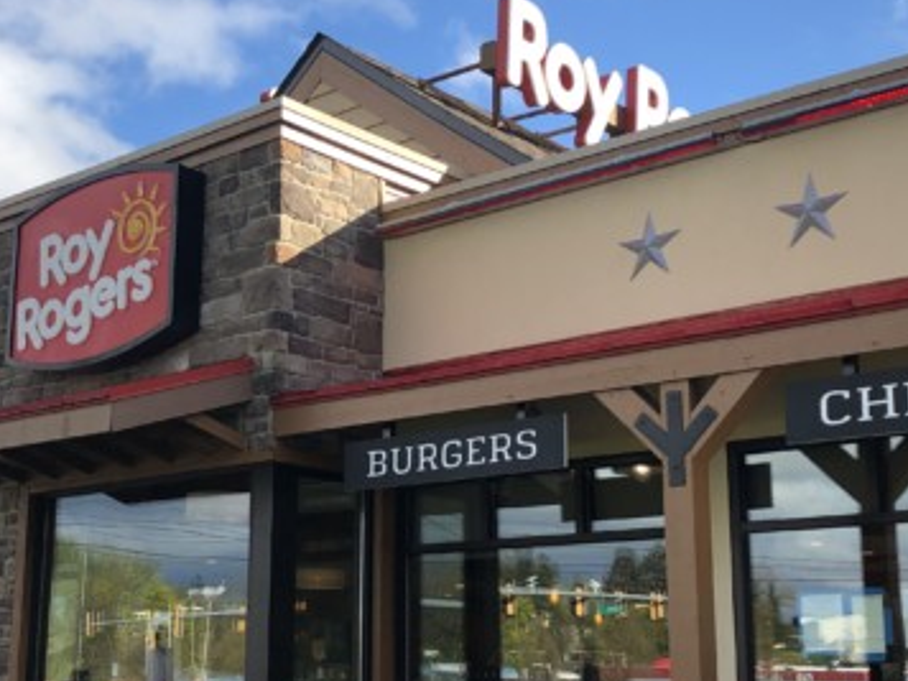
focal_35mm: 56
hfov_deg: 34.3
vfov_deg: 26.0
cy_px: 417
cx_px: 371
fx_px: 1469
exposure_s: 1/1021
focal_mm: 3.99
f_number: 1.8
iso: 20
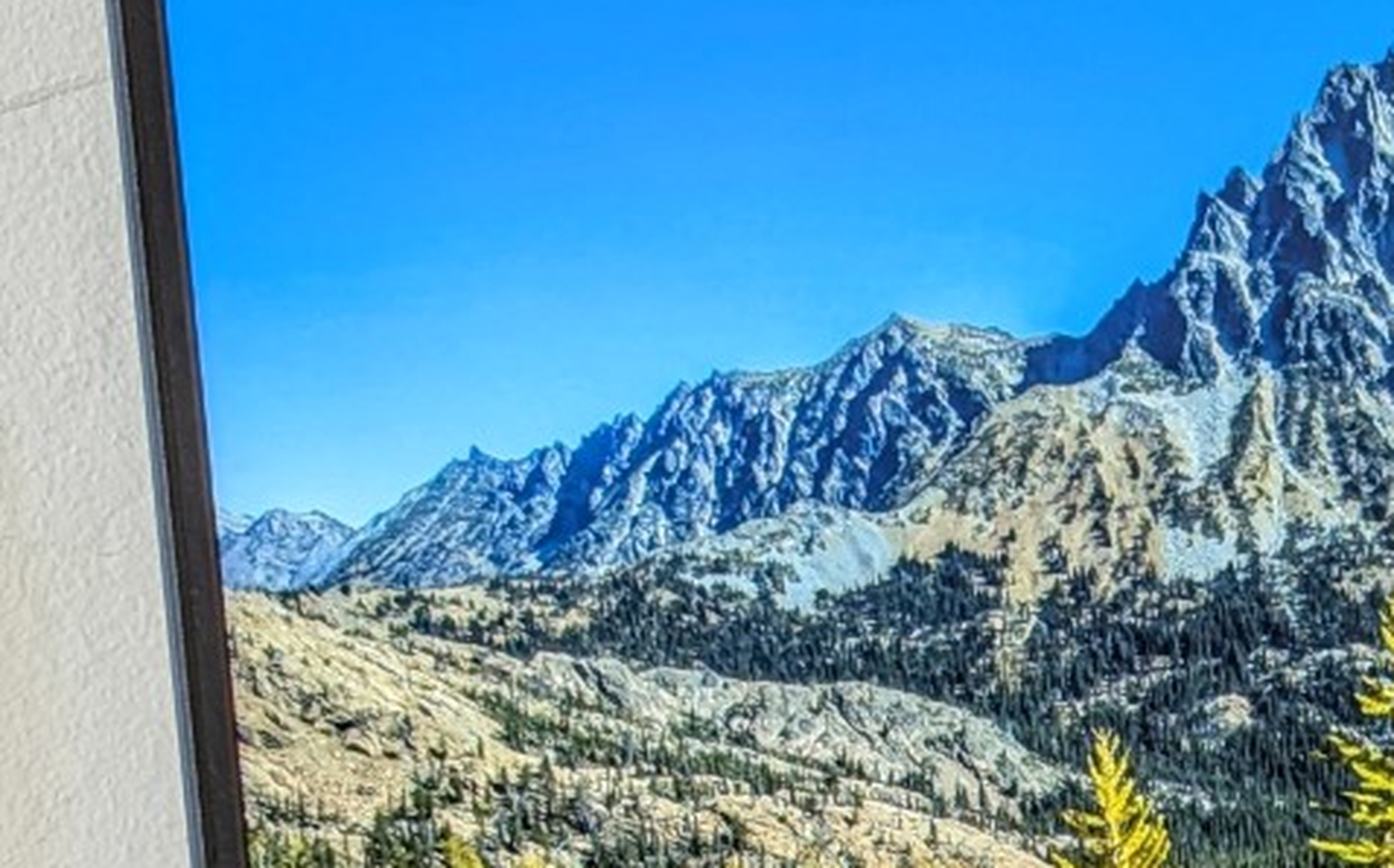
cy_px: 1089
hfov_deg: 13.3
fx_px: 5809
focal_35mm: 153
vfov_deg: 8.4
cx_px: 1674
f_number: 1.85
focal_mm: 6.81
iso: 51
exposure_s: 1/40
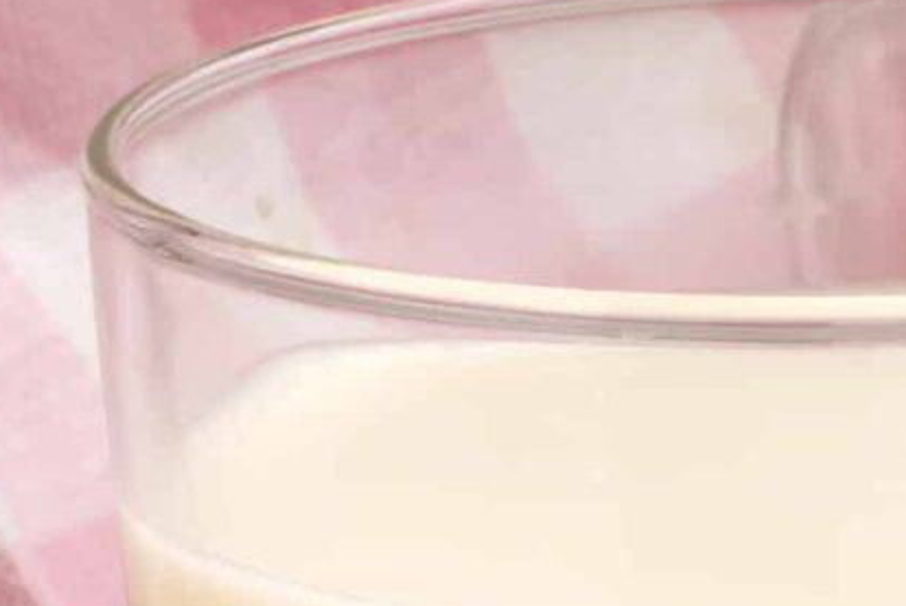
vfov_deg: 2.4
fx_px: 14734
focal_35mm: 585
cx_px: 952
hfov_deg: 3.5
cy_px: 851
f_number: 25
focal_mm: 105
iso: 100
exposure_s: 1/30
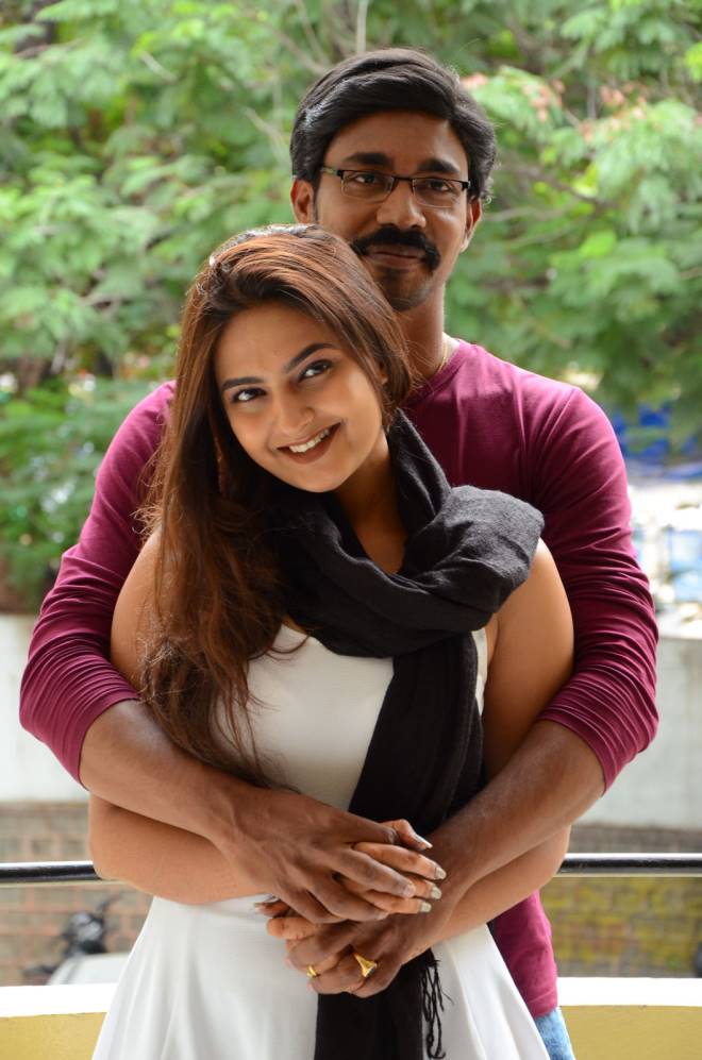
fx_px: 3086
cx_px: 351
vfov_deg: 19.5
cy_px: 530
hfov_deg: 13.0
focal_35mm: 105
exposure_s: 1/100
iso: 1000
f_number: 5.6
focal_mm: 70
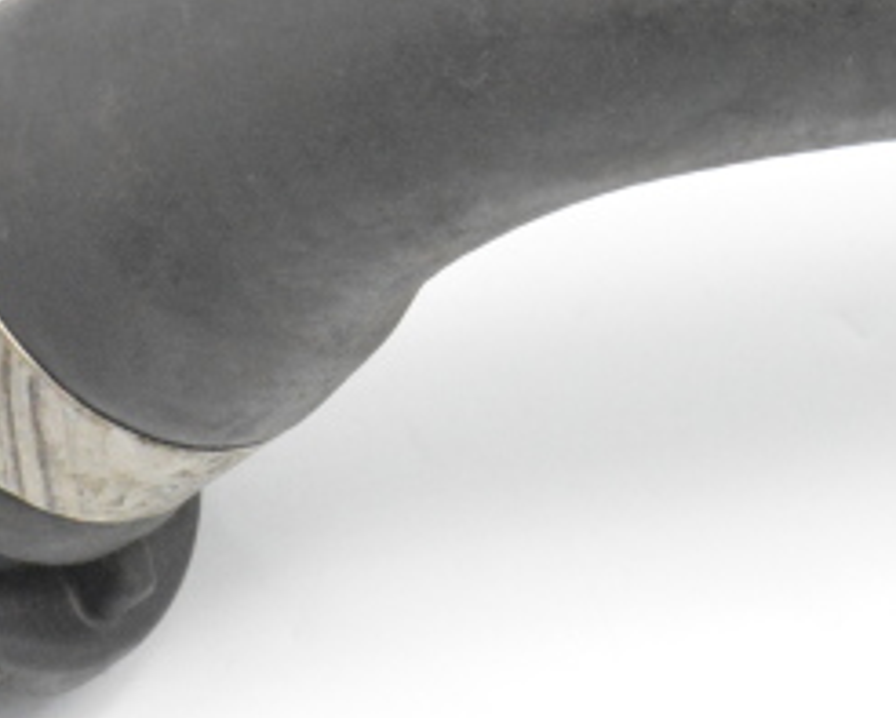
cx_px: 1191
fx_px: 8541
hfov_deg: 6.0
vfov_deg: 4.8
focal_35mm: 322
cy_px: 273
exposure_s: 1/400
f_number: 10
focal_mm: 55
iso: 6400
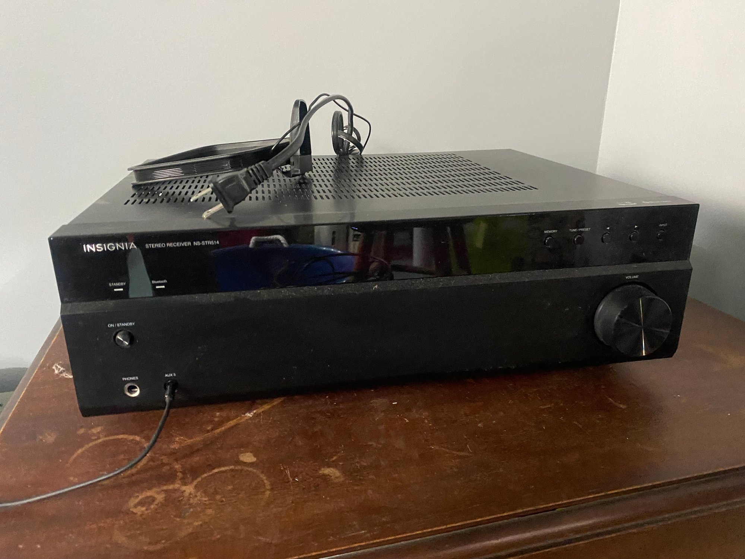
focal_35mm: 26
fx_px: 560
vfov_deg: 53.1
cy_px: 280
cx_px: 372
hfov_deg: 67.3
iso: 800
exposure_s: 1/30
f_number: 1.8
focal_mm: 4.25
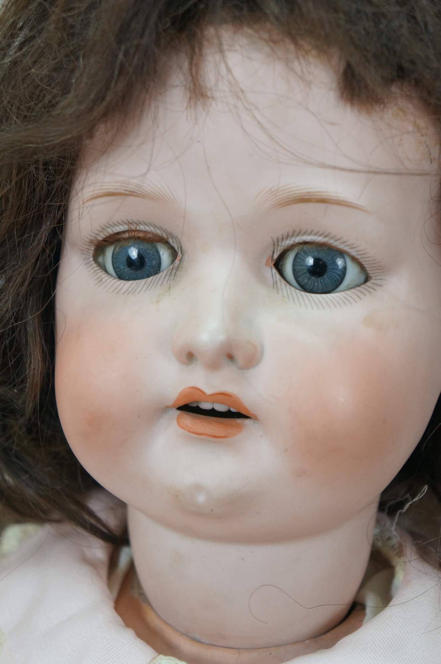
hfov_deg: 18.1
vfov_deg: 27.0
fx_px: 1381
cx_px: 220
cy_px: 332
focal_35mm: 75
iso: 1600
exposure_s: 1/160
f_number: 5
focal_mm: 50
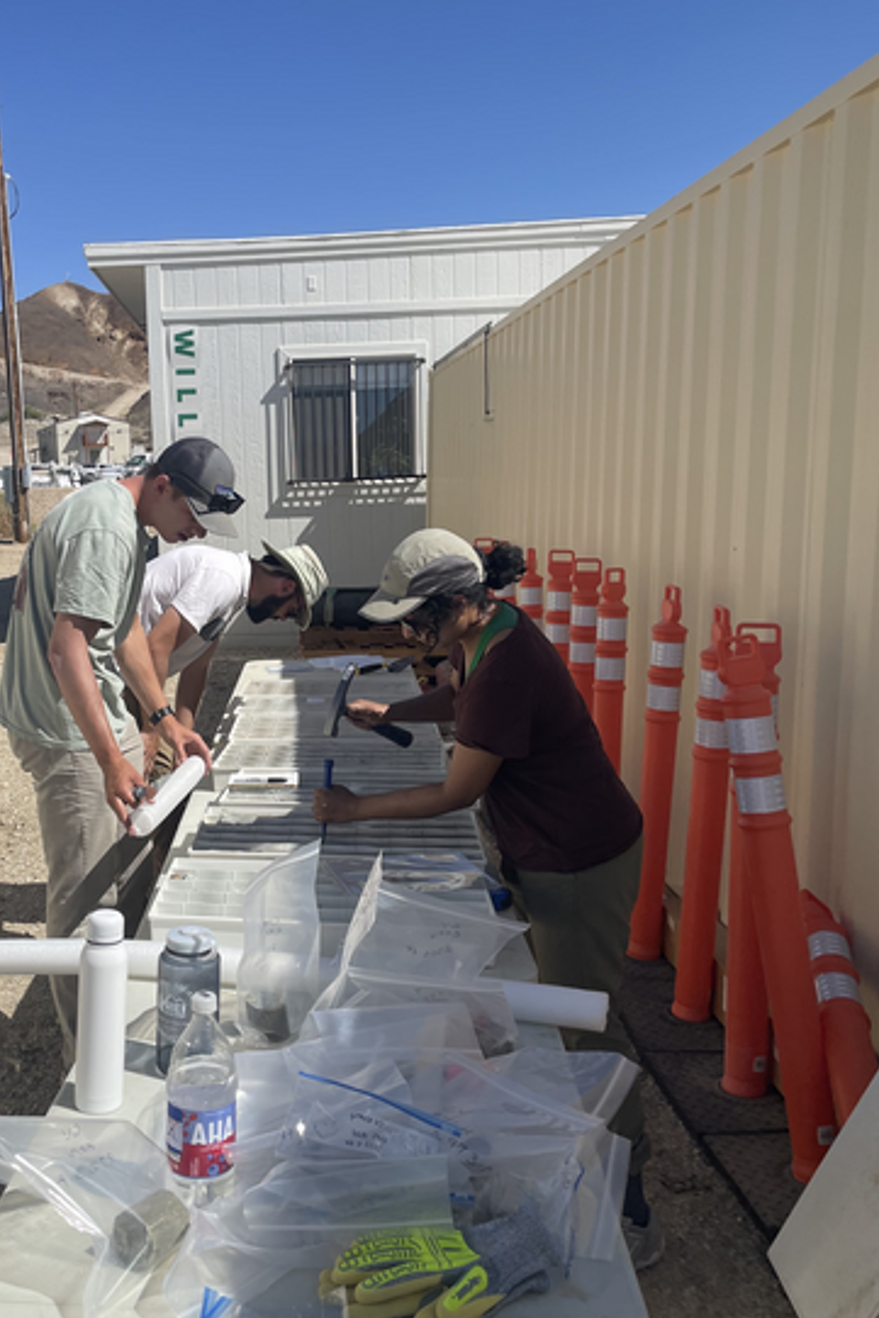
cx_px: 298
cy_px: 646
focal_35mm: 35
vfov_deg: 54.4
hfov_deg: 37.5
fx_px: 1281
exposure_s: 1/5291
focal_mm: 4.2
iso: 32
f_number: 1.6
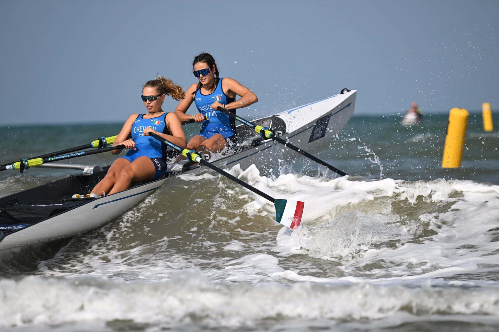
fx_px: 4434
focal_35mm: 320
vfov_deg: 4.3
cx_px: 250
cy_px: 166
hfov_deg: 6.4
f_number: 6.3
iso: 400
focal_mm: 320
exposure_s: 1/2500
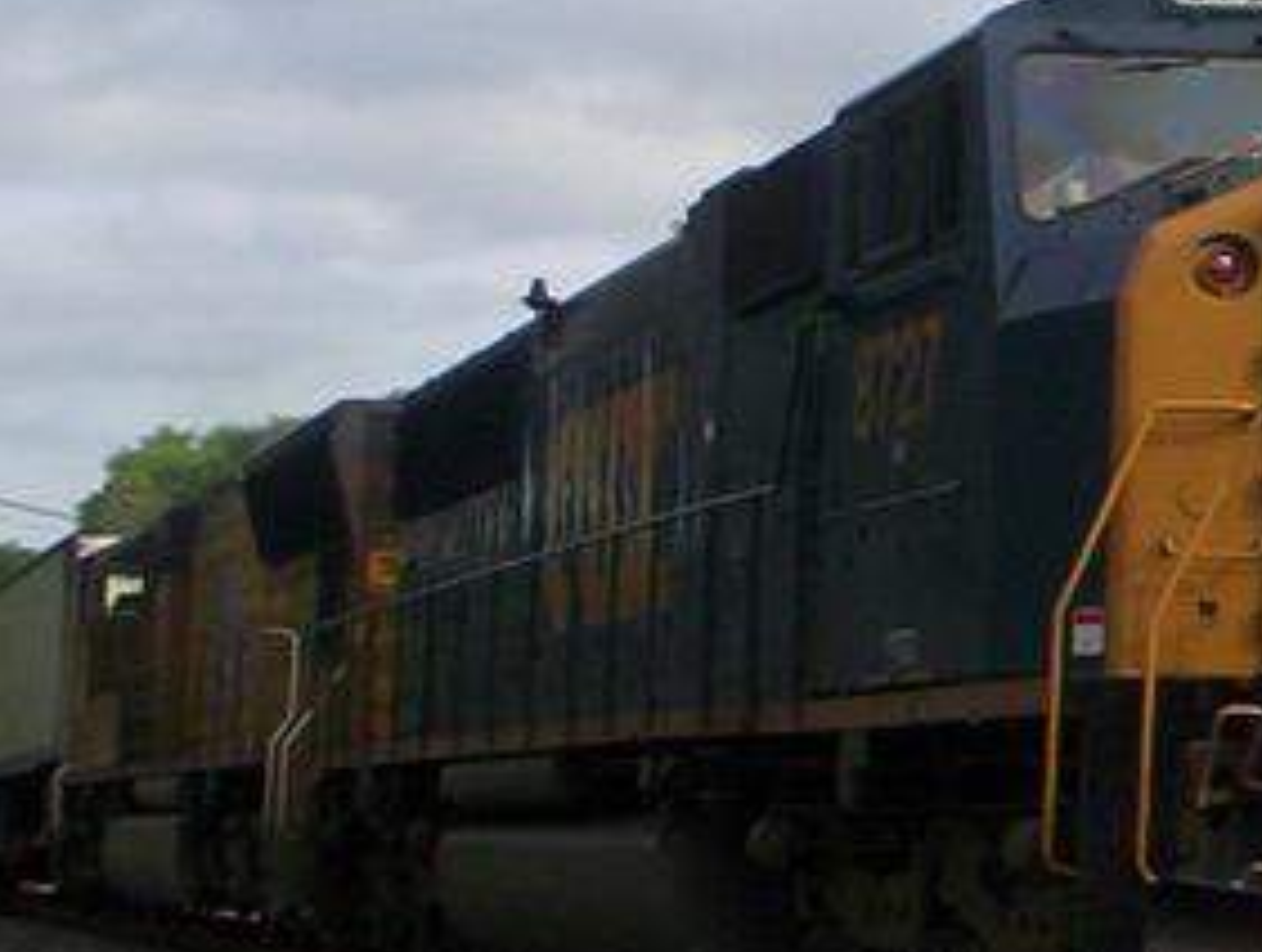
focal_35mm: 115
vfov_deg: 12.9
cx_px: 1540
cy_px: 413
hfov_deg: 16.3
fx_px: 4202
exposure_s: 1/739
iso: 100
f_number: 4.5
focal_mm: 4.99
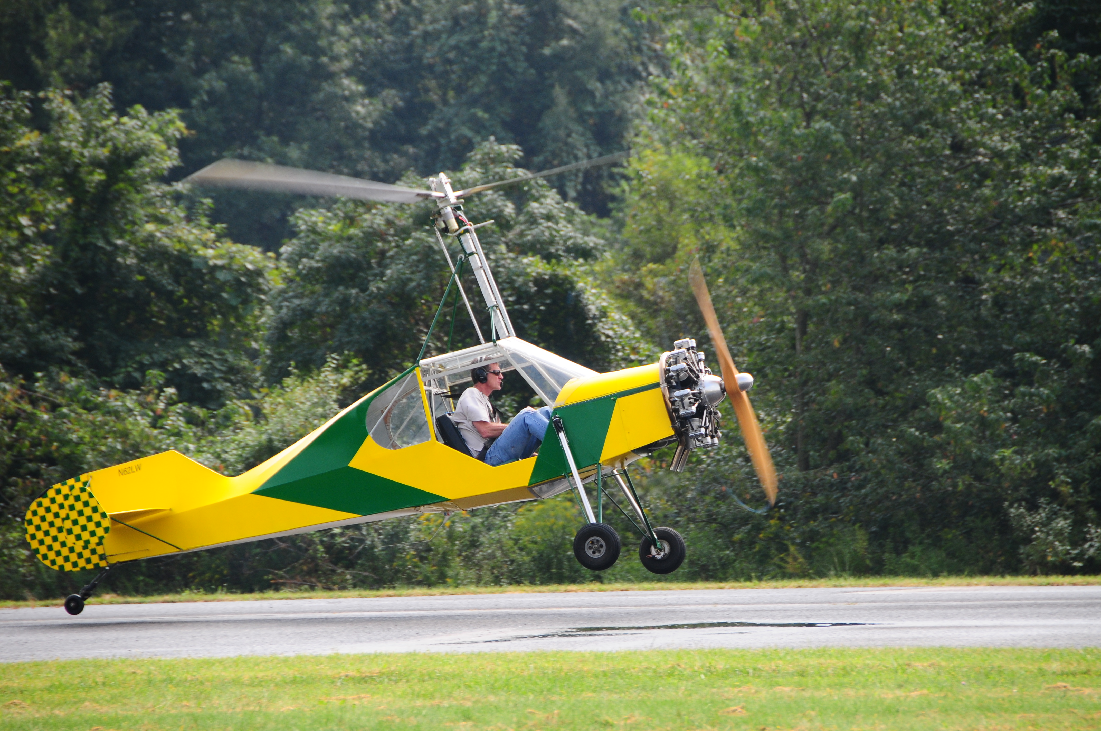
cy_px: 366
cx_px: 550
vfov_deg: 5.4
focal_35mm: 255
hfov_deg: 8.1
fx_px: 7789
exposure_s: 1/500
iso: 200
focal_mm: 170
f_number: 5.6
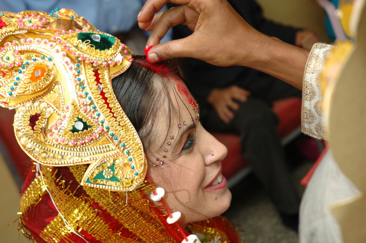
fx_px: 792
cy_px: 122
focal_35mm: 78
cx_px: 183
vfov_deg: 17.4
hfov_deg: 26.0
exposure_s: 1/100
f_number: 5.6
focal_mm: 52
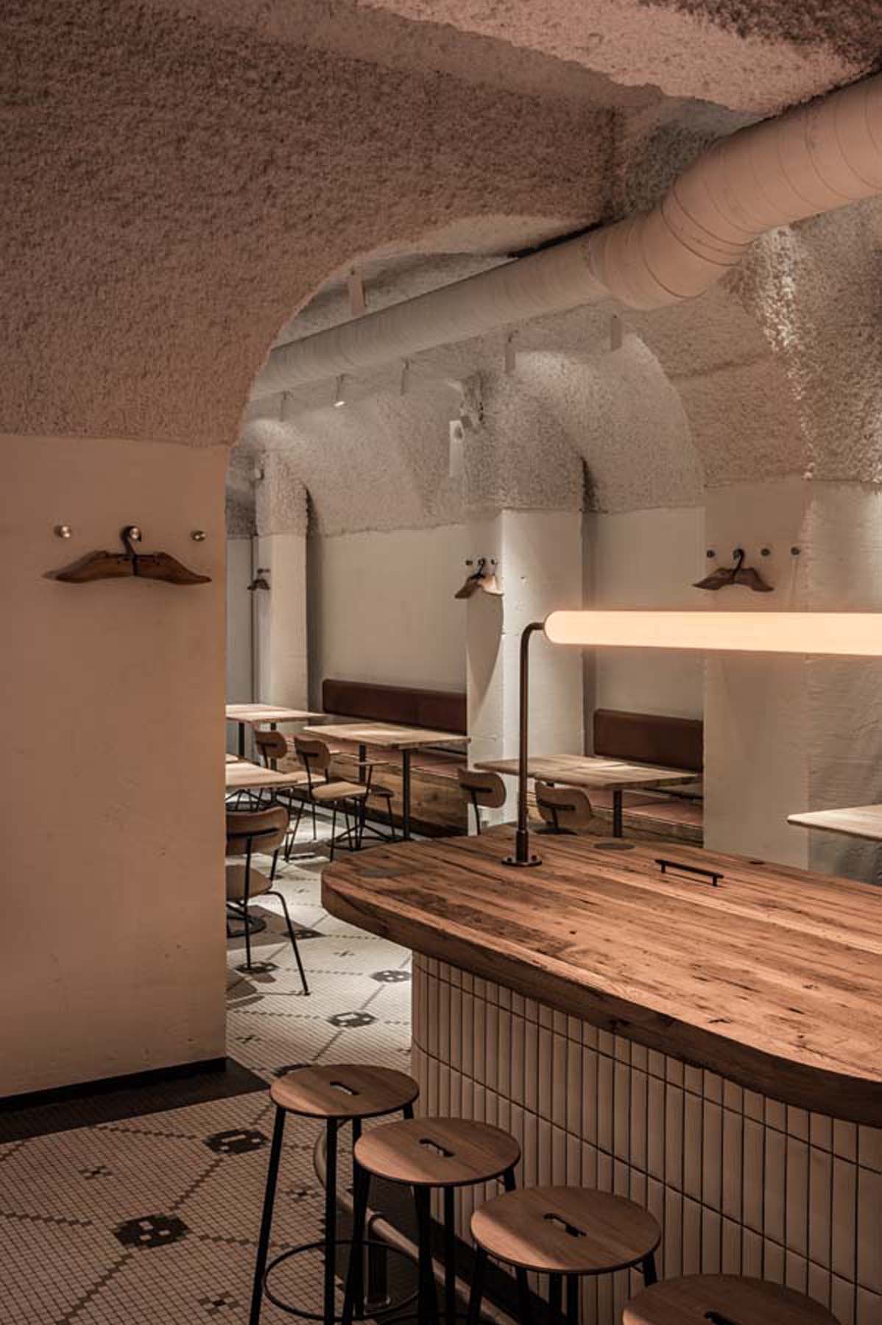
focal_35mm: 36
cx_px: 441
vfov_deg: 53.2
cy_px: 662
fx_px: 1324
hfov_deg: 36.8
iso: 160
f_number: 13
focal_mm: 36
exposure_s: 1/3
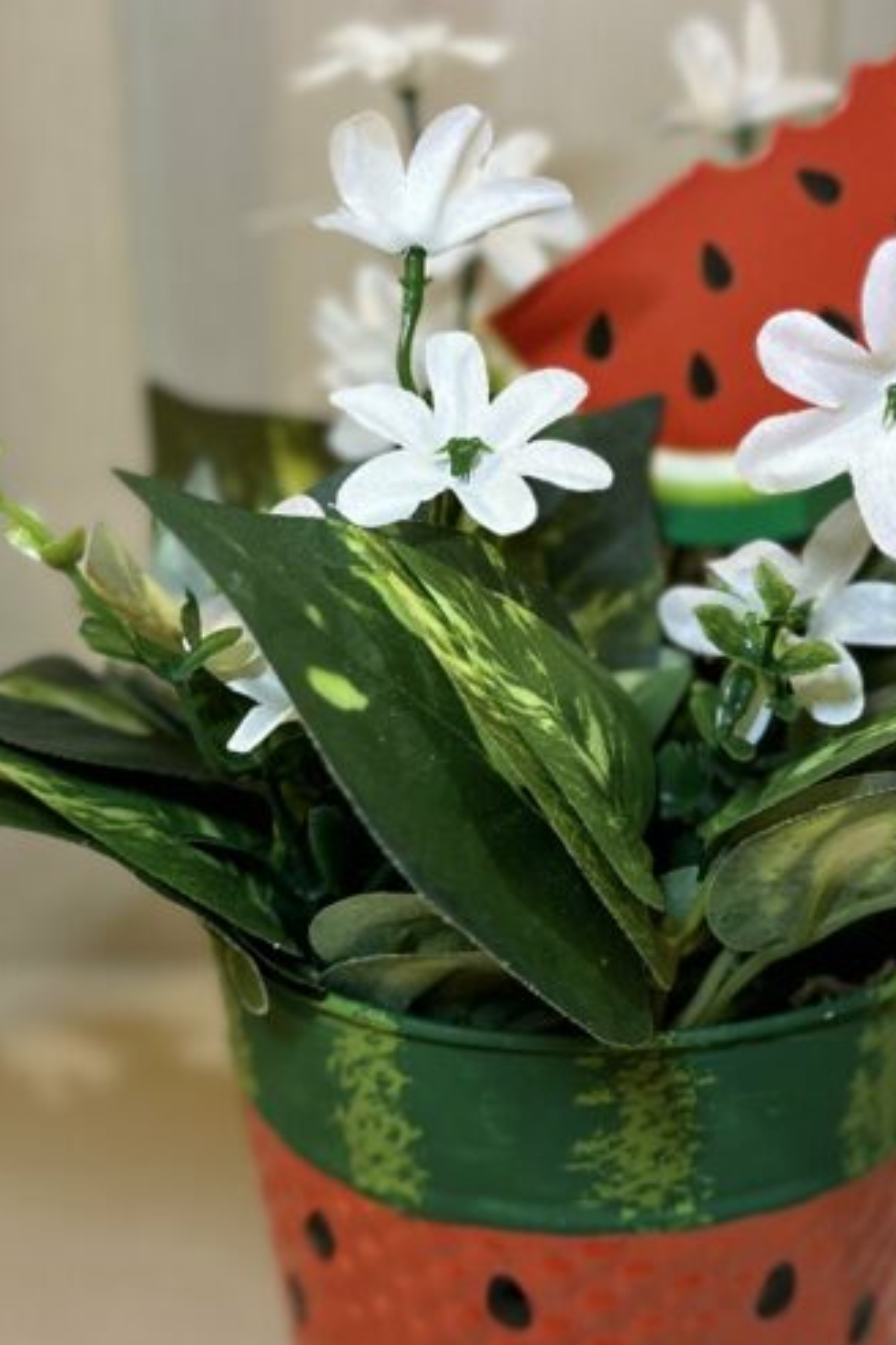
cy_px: 653
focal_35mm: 52
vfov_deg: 38.2
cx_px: 544
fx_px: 1941
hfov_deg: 25.9
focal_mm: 6.86
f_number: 1.78
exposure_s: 1/60
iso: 320
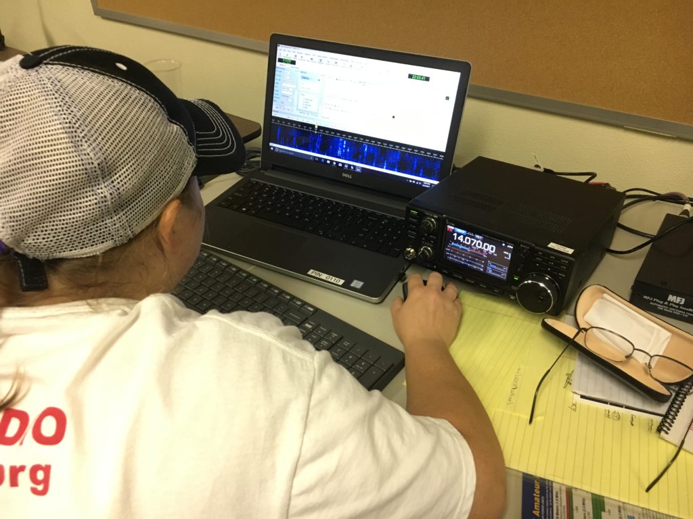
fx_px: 581
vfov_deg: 48.2
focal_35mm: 29
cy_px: 260
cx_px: 346
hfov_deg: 61.7
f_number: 2.2
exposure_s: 1/30
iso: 160
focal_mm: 4.15
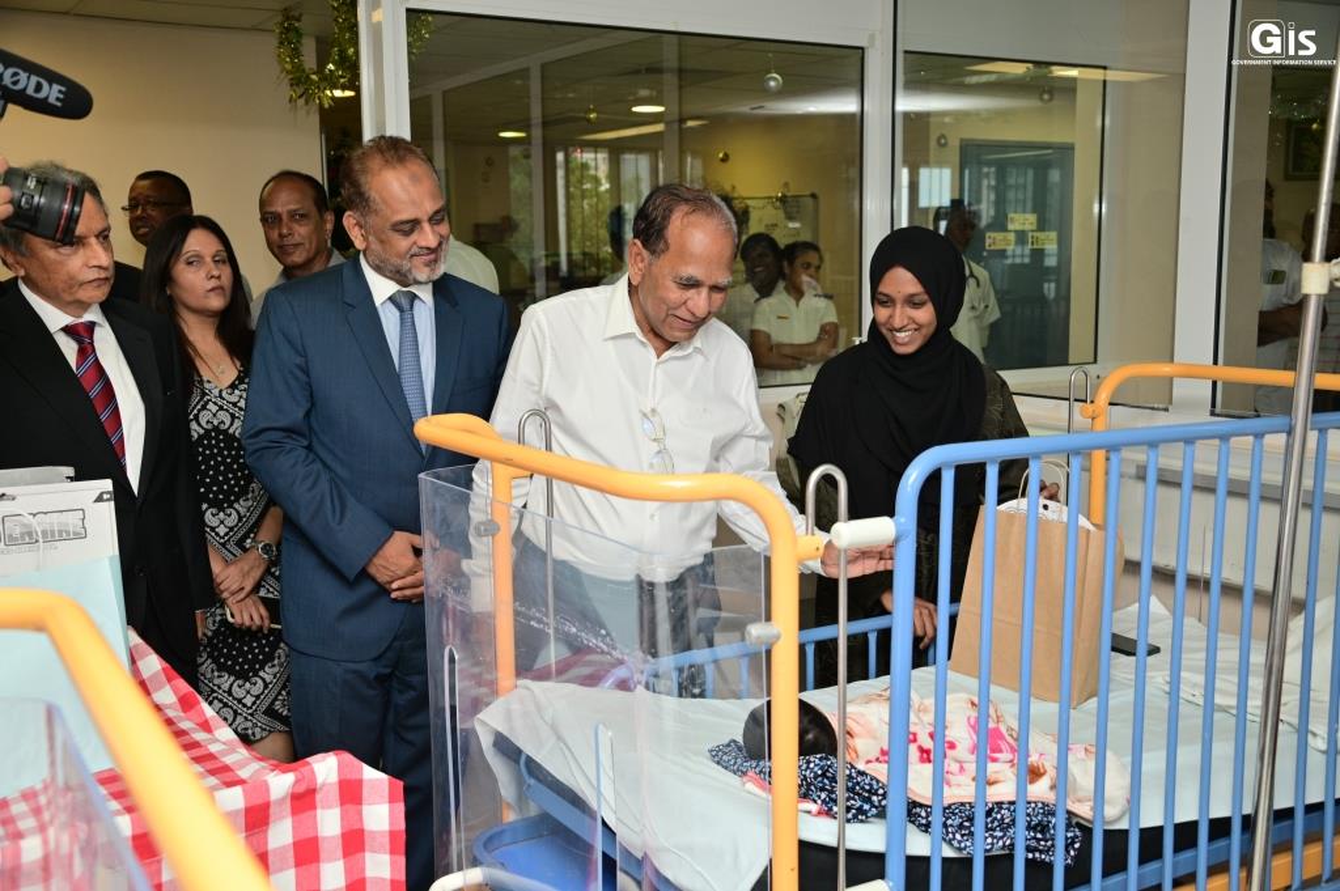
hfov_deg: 50.7
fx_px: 1413
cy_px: 446
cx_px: 670
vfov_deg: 35.0
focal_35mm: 38
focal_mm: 38
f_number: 5.6
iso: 500
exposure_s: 1/200
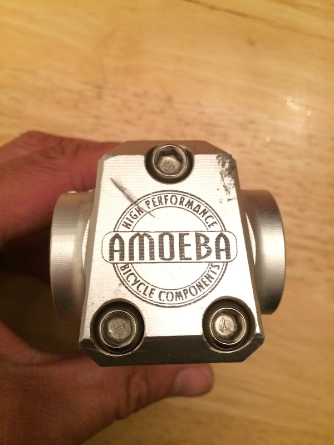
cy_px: 222
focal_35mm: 29
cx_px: 167
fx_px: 373
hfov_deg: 48.2
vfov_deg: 61.7
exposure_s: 1/20
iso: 250
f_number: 2.2
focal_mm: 4.15
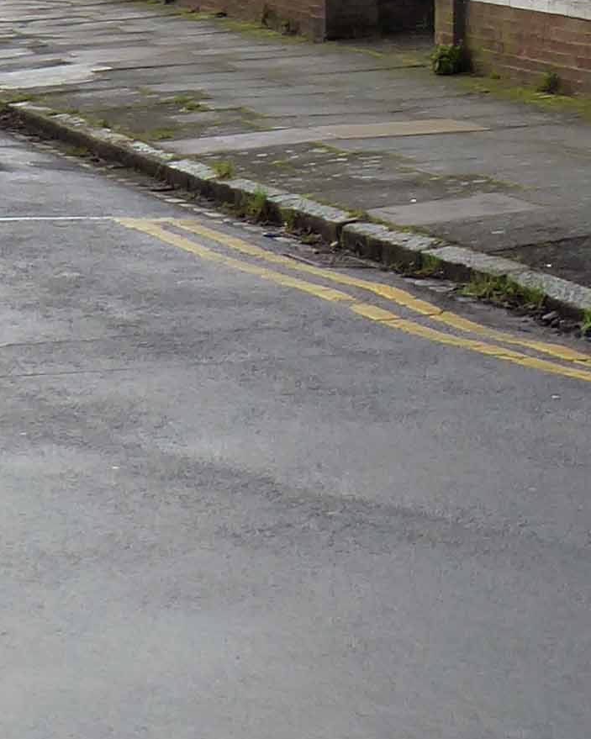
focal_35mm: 151
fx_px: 3302
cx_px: 1126
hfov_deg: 9.6
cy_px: -35
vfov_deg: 12.6
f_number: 3.6
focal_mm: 5.8
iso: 125
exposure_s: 1/125
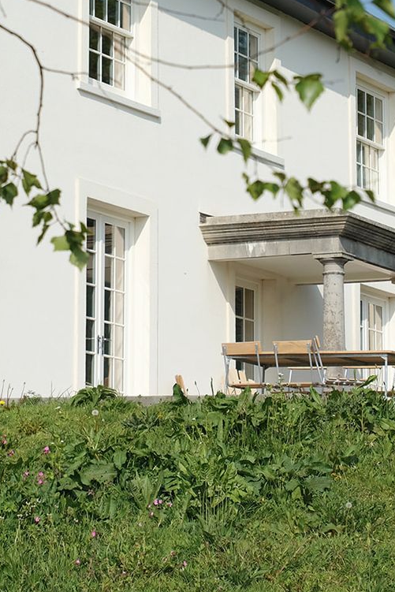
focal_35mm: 139
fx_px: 2286
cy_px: 116
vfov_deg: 14.7
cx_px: 108
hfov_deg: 9.9
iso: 400
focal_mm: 45.4
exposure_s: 1/2000
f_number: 5.6
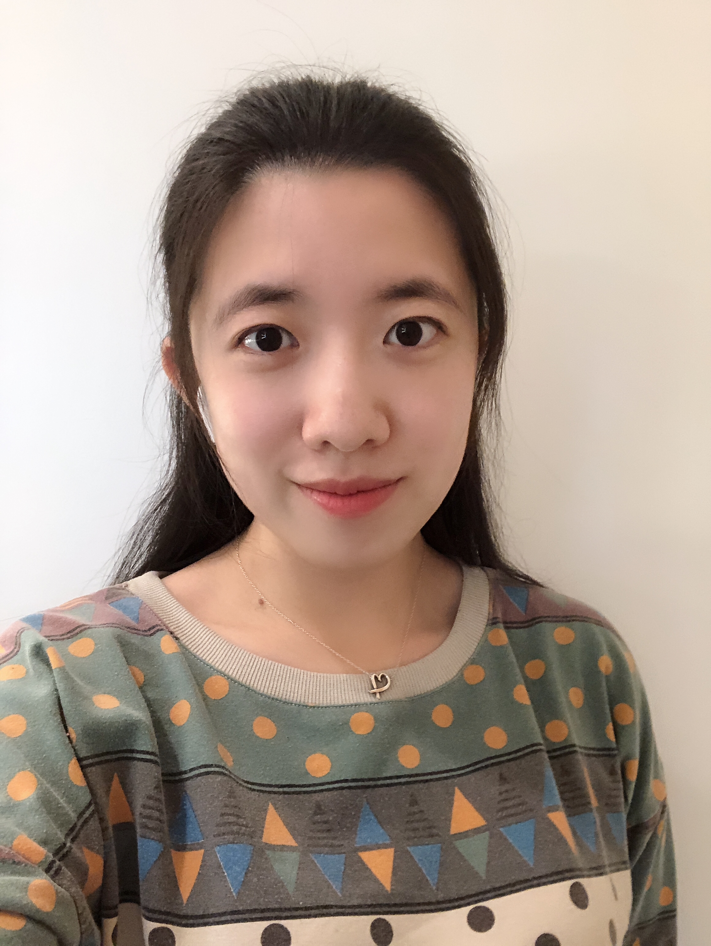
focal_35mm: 32
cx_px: 356
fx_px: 875
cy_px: 473
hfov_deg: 44.2
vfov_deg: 56.8
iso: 160
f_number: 2.2
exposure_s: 1/24
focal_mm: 2.87
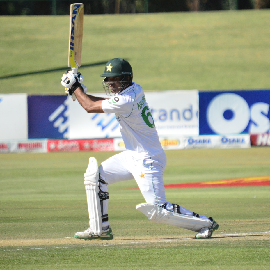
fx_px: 8480
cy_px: 135
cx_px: 173
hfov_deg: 1.8
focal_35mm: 961
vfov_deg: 1.8
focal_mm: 500
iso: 1600
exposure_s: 1/3200
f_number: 6.3
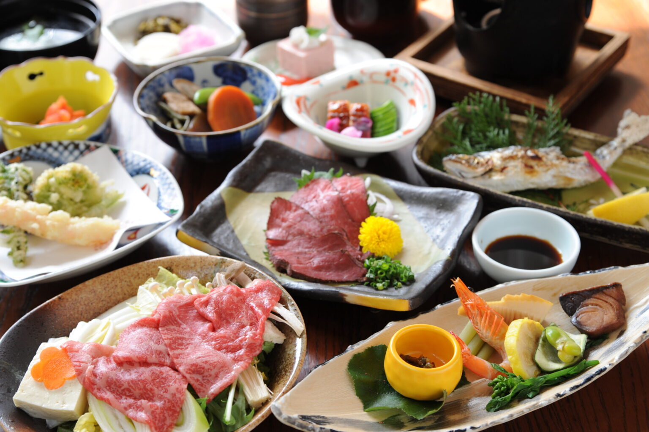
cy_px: 216
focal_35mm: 68
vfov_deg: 20.0
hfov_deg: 29.7
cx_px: 324
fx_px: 1225
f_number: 5.6
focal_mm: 68
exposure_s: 1/60
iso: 400
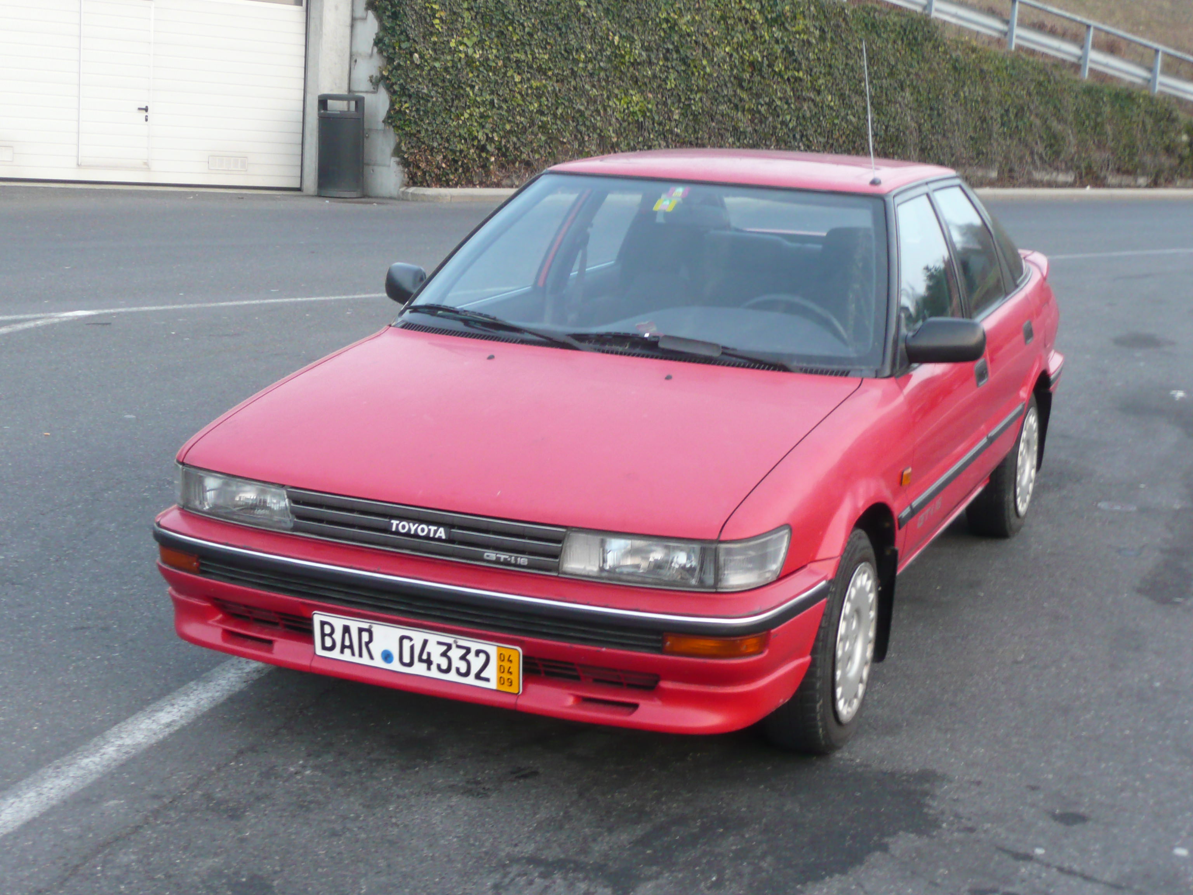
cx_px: 596
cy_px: 448
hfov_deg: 34.9
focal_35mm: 55
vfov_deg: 26.6
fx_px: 1896
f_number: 4.3
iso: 200
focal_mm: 9.1
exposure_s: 1/20
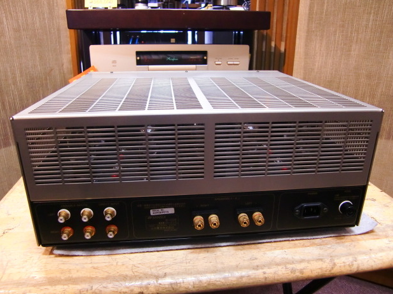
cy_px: 146
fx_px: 329
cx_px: 200
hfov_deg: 61.7
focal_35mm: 29
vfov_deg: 48.2
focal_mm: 4.9
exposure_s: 1/40
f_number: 2.6
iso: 400
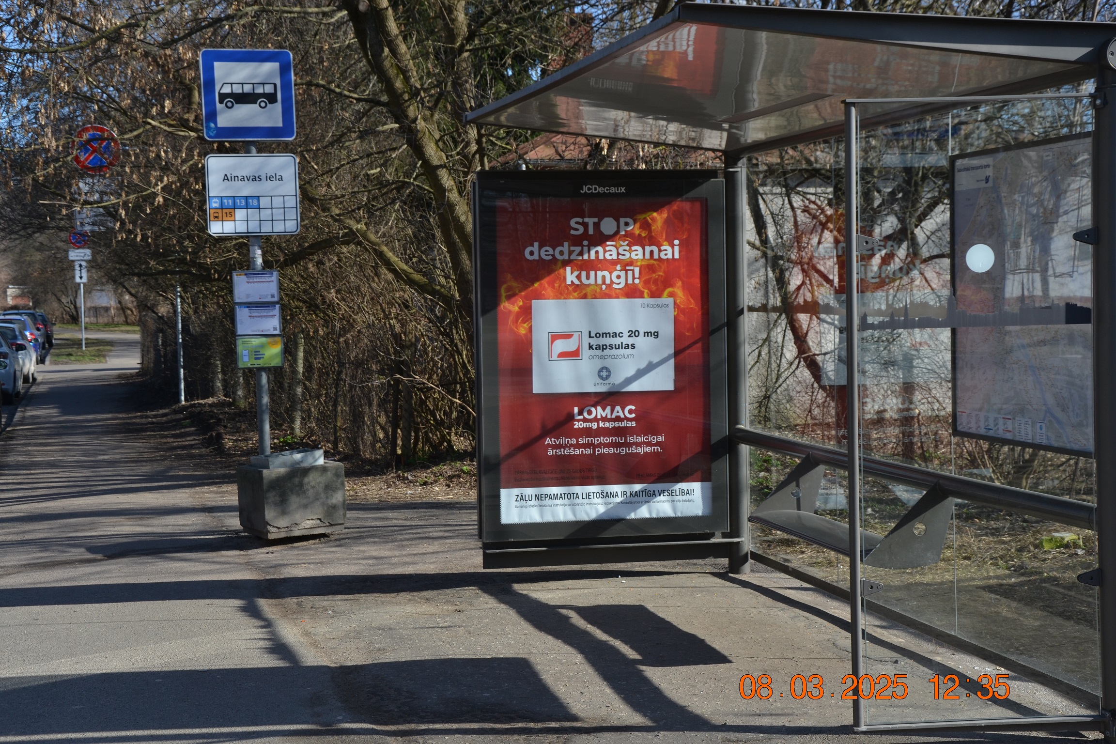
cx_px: 558
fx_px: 1860
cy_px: 372
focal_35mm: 60
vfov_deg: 22.6
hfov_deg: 33.4
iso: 100
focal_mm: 40
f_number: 7.1
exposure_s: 1/200
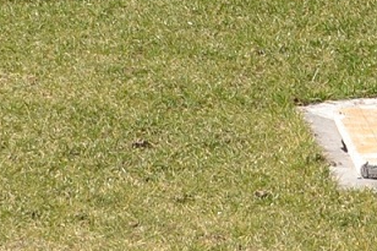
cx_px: 151
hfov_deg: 6.8
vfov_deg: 4.3
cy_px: -604
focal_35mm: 302
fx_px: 3161
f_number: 6.3
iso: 100
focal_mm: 28
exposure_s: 1/200
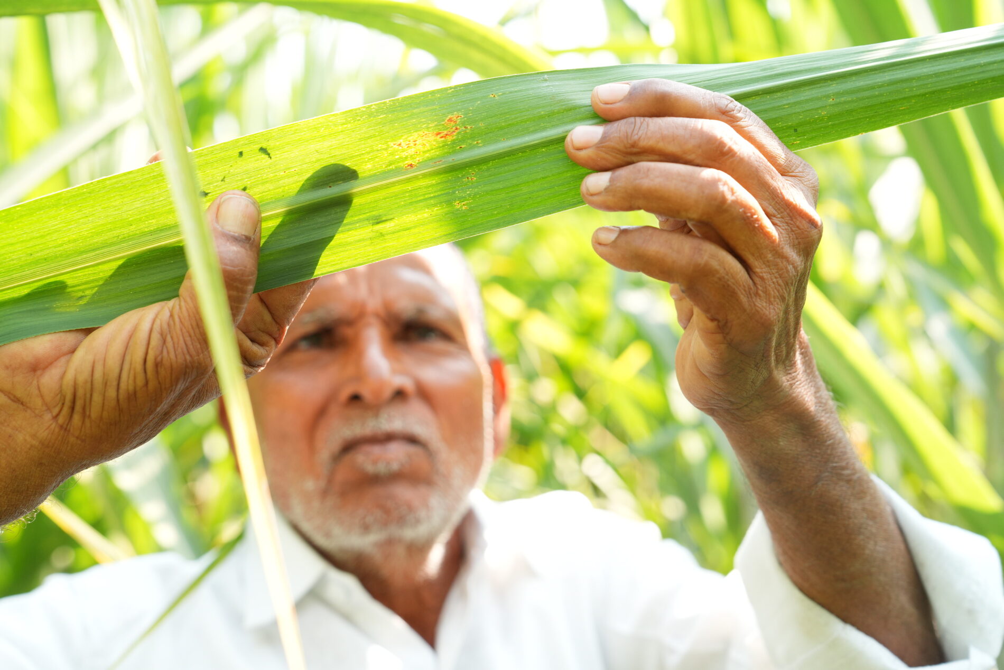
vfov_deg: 26.0
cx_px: 502
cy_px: 335
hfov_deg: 38.2
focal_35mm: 52
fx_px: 1451
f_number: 4.5
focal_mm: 52
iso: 500
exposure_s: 1/320
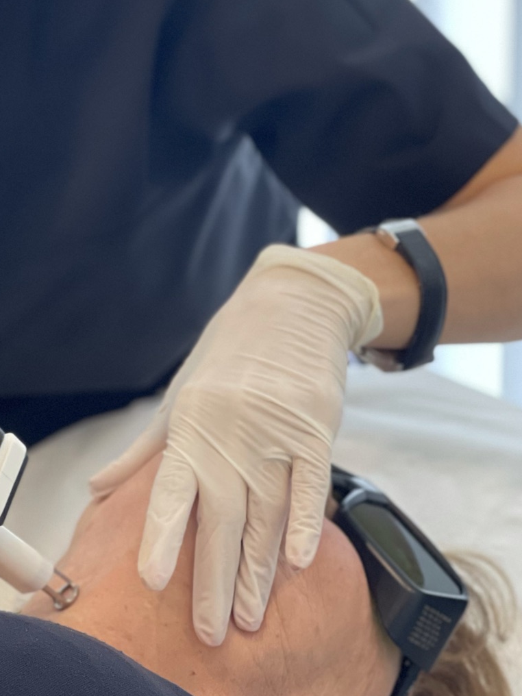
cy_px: 193
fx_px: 2594
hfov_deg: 11.4
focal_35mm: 129
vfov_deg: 15.2
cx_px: 28
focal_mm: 7.5
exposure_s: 1/100
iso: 160
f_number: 2.2
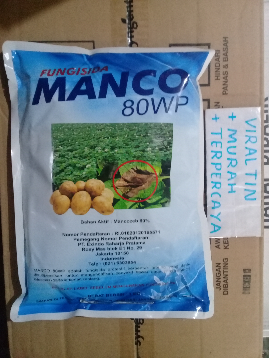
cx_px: 134
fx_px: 321
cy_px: 179
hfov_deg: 45.4
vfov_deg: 58.4
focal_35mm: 31
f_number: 2.2
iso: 400
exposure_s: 1/17
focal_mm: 3.3
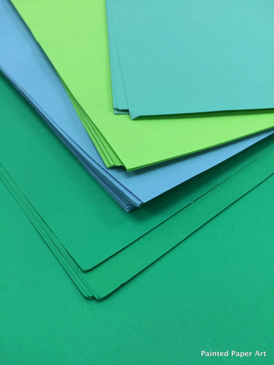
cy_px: 182
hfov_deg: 48.2
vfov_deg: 61.7
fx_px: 306
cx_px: 137
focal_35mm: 29
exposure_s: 1/40
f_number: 2.2
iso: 40
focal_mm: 4.15
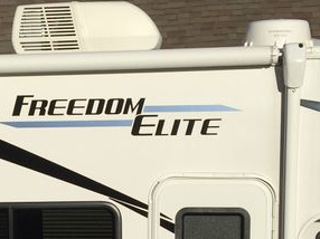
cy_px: 239
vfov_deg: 14.0
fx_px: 961
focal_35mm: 104
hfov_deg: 18.7
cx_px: 49
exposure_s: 1/4405
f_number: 2.2
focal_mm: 4.15
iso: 32
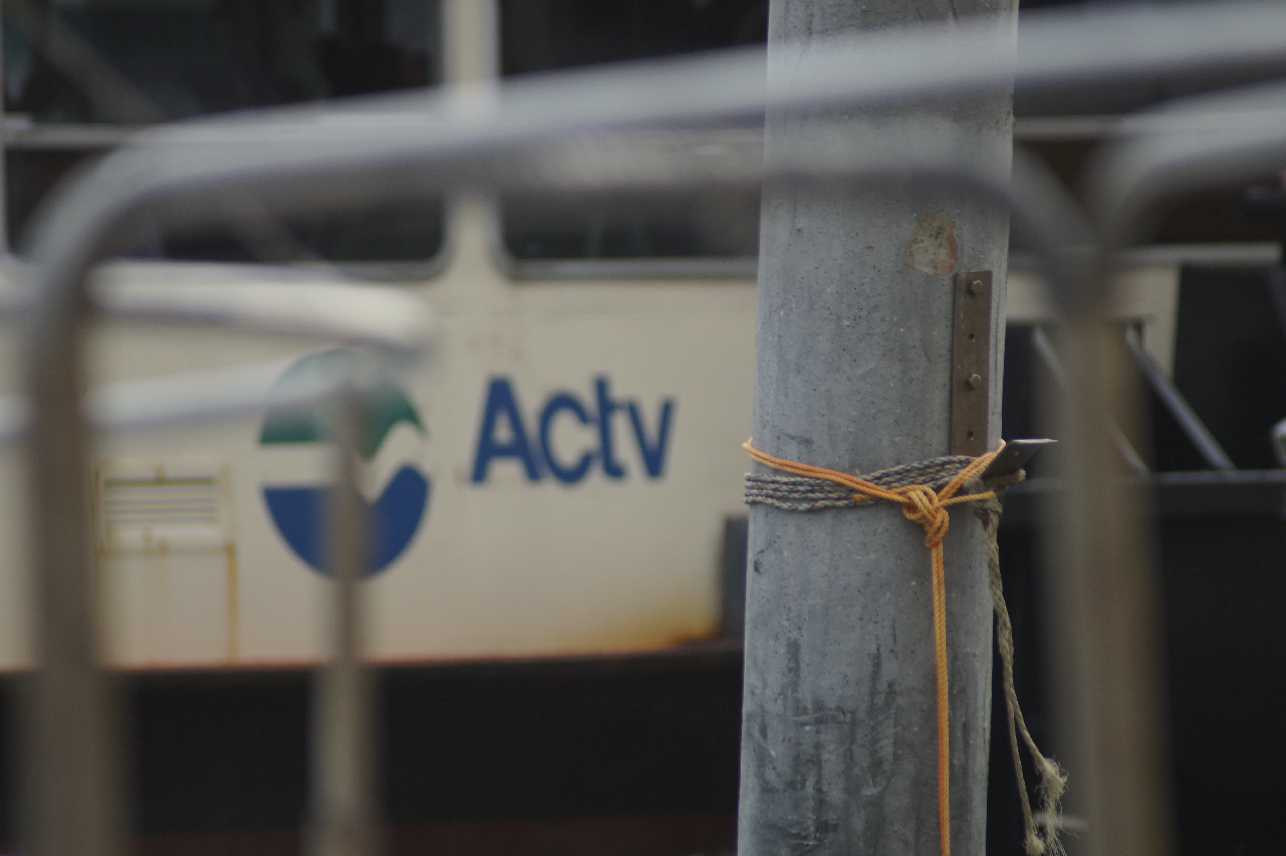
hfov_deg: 4.6
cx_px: 643
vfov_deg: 3.1
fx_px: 16066
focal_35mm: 450
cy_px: 428
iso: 500
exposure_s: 1/500
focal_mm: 300
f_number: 5.6
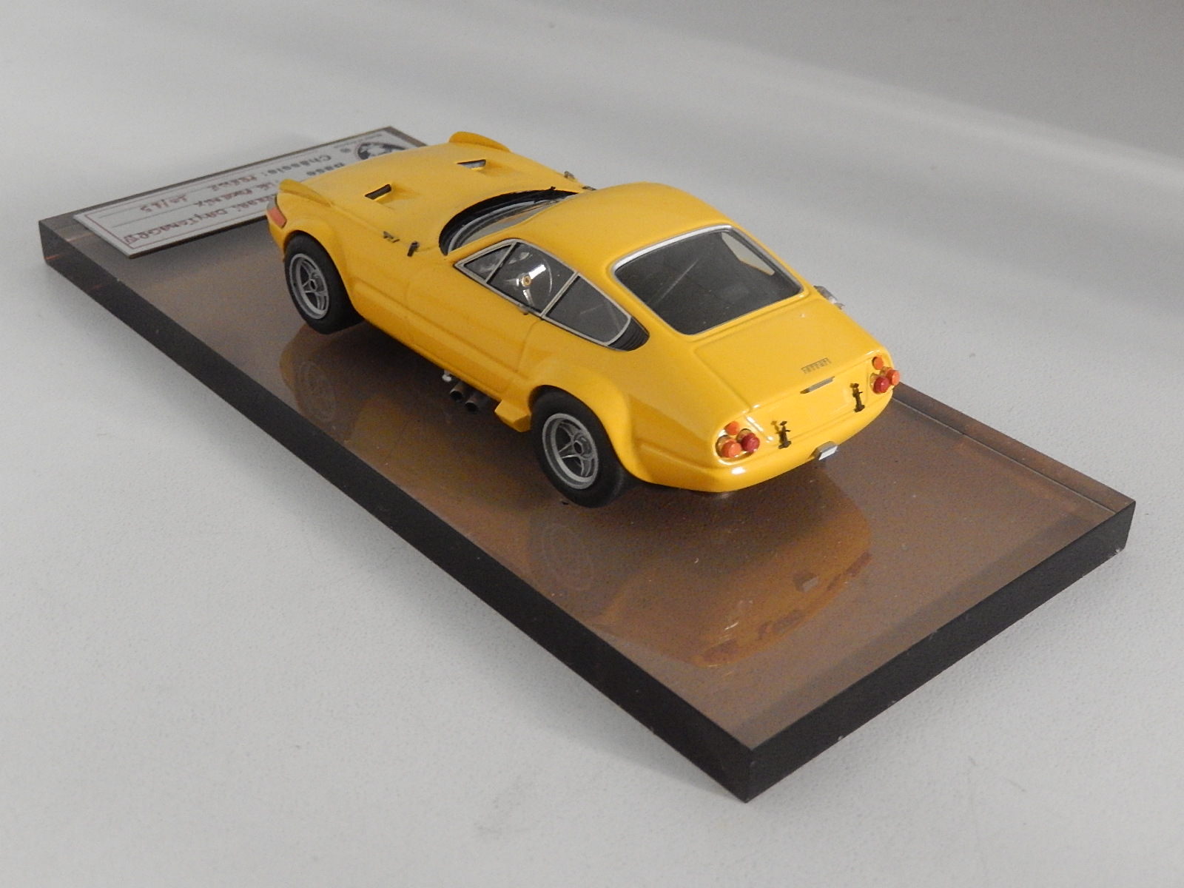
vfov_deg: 32.2
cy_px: 444
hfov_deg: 42.1
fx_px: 1539
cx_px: 592
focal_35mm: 45
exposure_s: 1/4
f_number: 4.3
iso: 800
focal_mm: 8.1
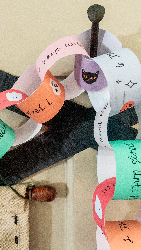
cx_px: 58
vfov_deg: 66.1
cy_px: 124
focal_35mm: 29
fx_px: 193
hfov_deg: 40.0
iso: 800
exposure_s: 1/30
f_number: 1.8
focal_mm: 4.25
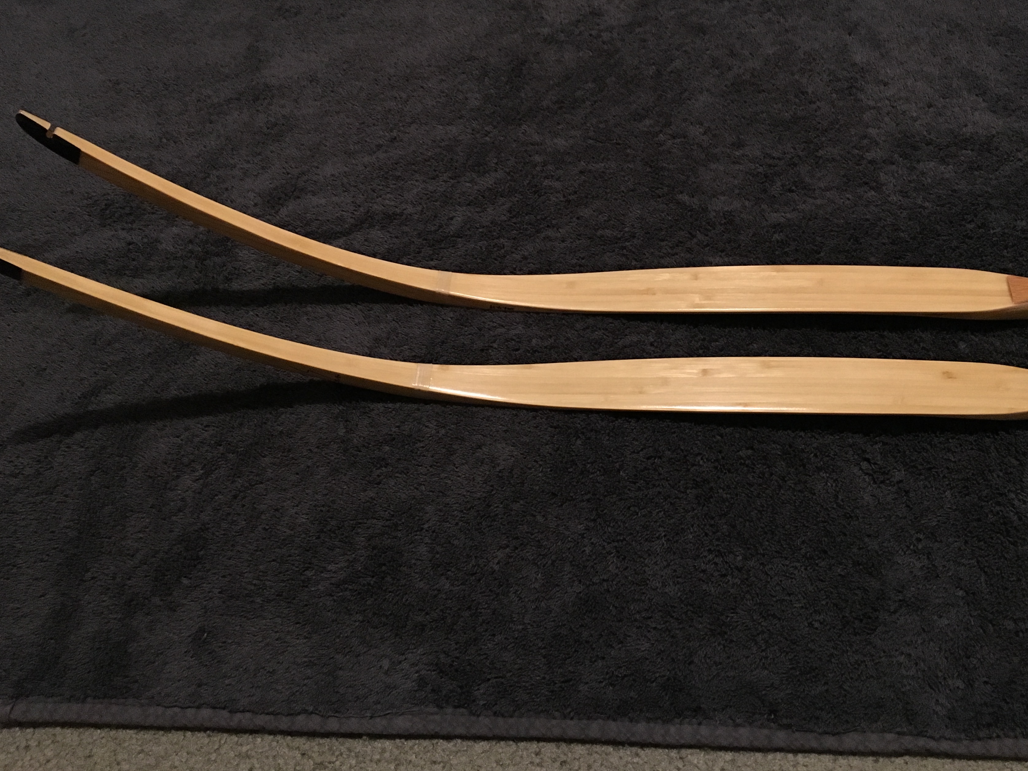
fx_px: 1039
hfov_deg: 52.4
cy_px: 312
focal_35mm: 35
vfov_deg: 40.5
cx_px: 590
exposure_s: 1/15
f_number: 2.2
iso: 250
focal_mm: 4.15
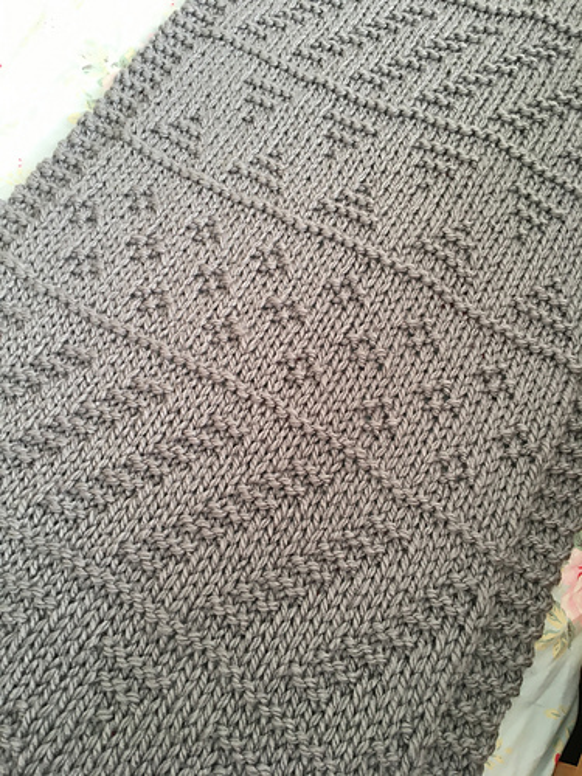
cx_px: 291
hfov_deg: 48.2
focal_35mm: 29
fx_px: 650
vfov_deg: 61.7
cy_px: 388
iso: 80
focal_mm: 4.15
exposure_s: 1/33
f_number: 2.2
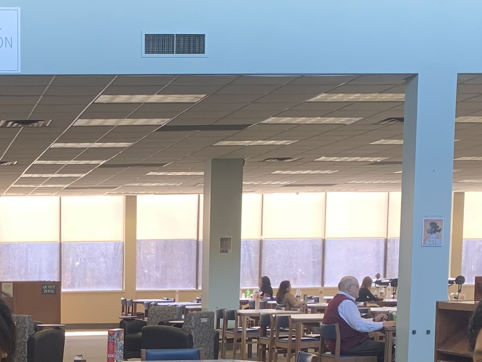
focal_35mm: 79
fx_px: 1100
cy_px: 426
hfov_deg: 23.7
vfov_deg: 17.8
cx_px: 5
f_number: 1.8
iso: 80
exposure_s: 1/98
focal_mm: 4.25
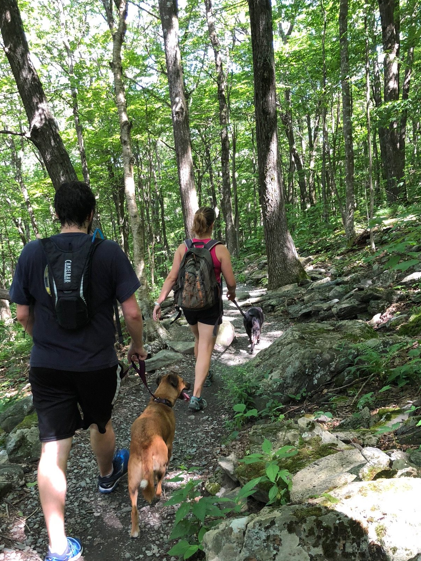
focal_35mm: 35
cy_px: 324
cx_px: 181
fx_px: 567
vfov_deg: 52.4
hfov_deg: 40.6
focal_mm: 3.99
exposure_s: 1/30
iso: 32
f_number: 1.8
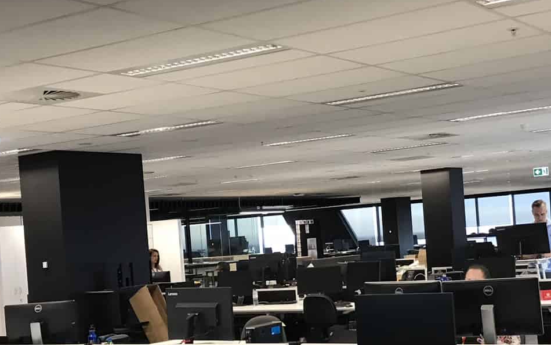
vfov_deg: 20.2
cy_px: 253
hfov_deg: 31.8
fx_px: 961
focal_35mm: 64
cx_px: 344
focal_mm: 3.99
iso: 40
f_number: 1.8
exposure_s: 1/25
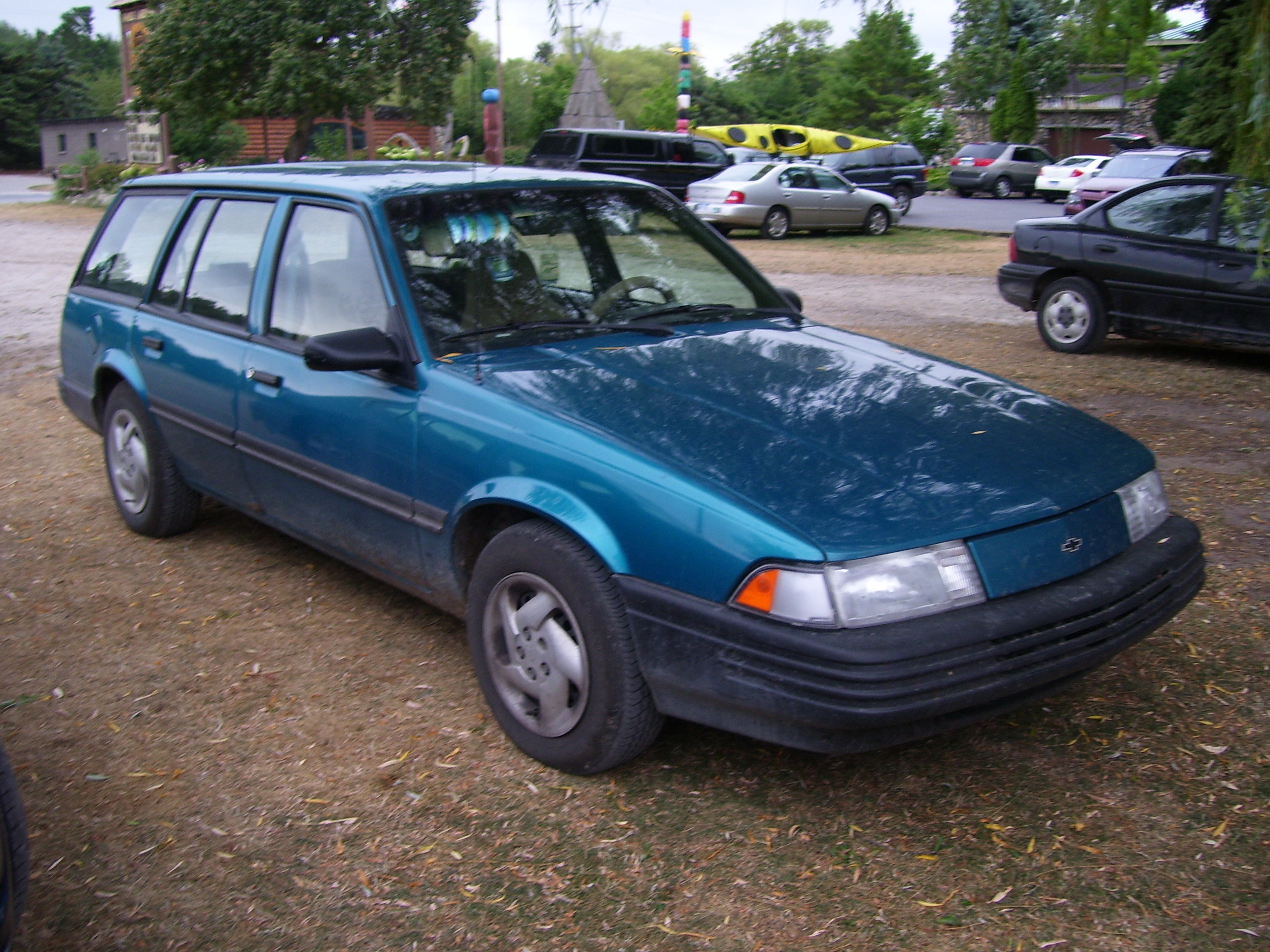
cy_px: 476
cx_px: 635
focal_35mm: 37
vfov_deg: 38.7
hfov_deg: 50.1
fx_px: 1357
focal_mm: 6
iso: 80
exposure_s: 1/45
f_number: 2.7
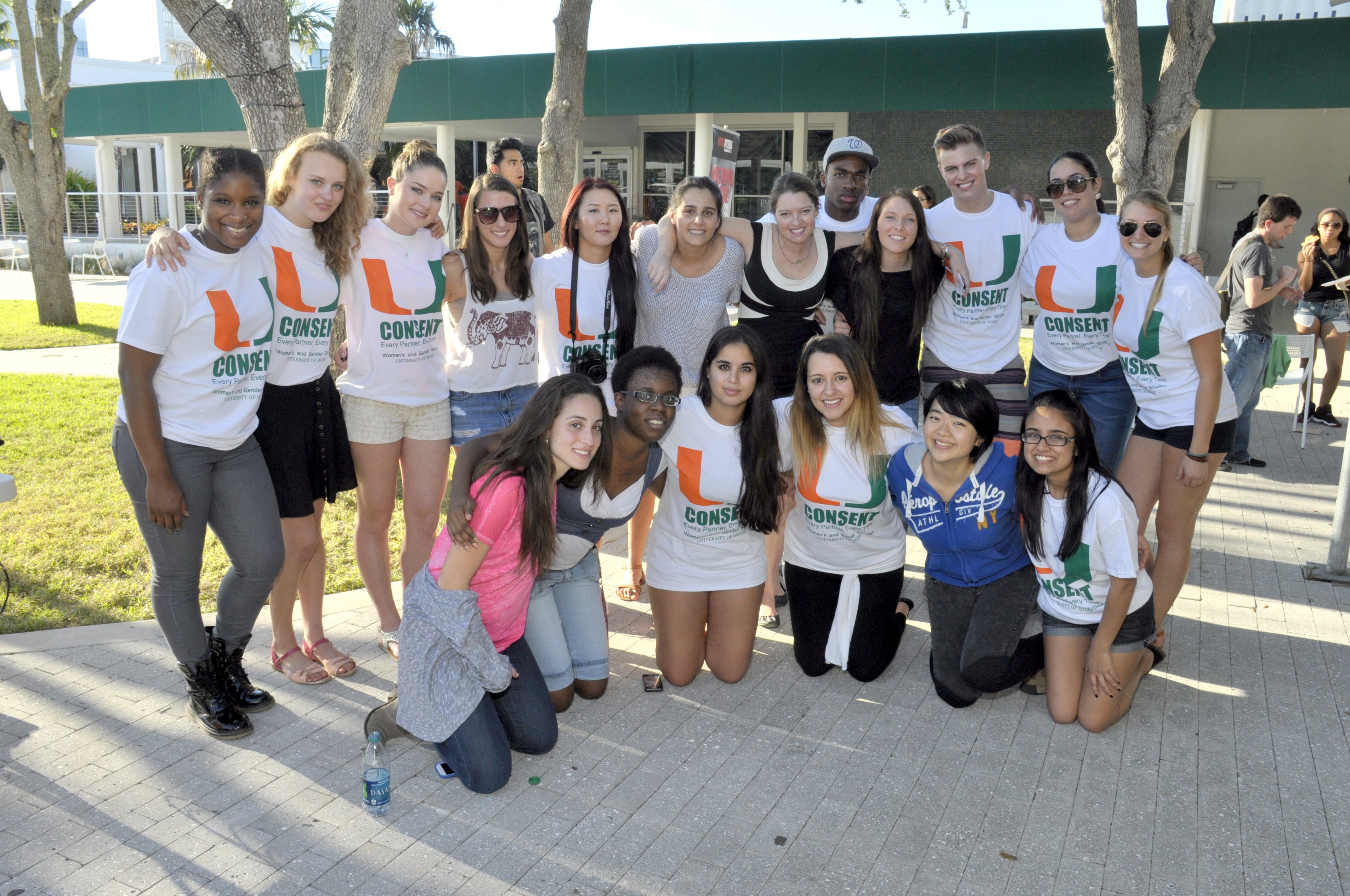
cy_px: 448
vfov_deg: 47.8
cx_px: 675
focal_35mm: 27
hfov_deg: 67.4
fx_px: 1011
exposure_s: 1/200
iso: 400
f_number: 9
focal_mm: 18
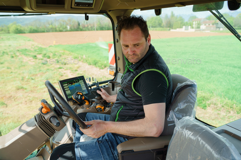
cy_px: 80
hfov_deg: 65.5
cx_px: 120
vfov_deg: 46.4
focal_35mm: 28
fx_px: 187
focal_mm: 28
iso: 100
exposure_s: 1/400
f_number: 4
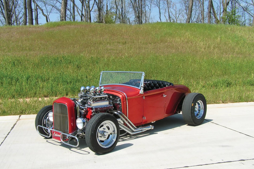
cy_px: 95
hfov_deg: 48.5
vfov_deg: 33.4
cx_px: 126
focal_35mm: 40
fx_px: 282
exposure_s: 1/400
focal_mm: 6.3
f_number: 5.6
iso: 50
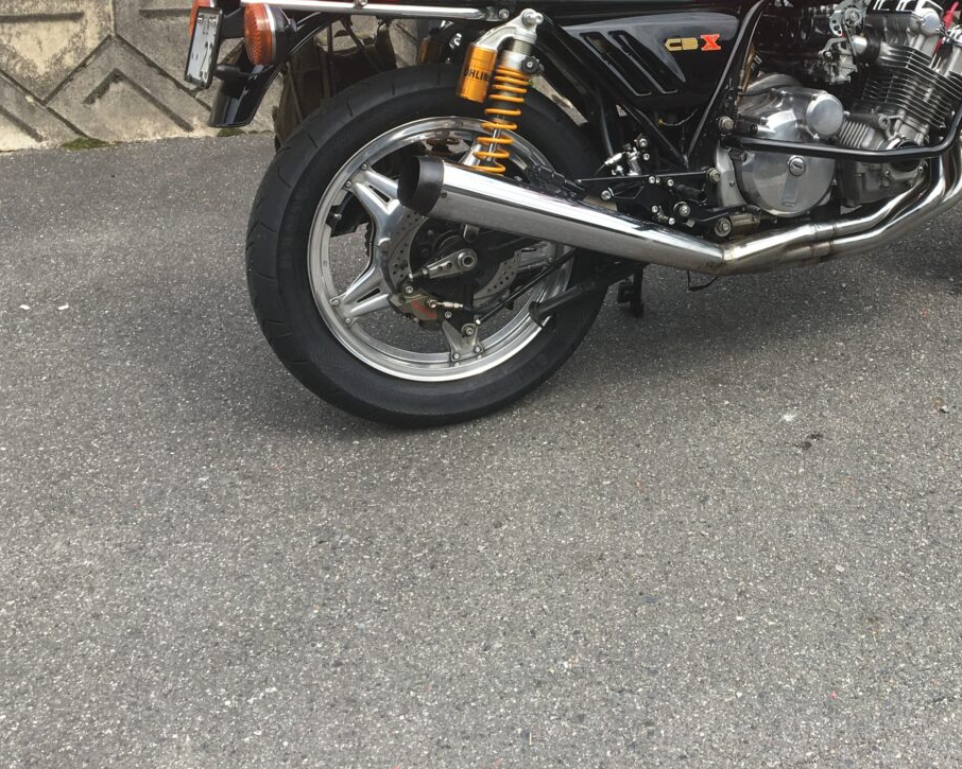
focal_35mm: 48
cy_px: 164
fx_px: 1367
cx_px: 760
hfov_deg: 37.5
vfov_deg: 30.8
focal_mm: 4.15
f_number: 2.2
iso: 25
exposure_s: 1/699
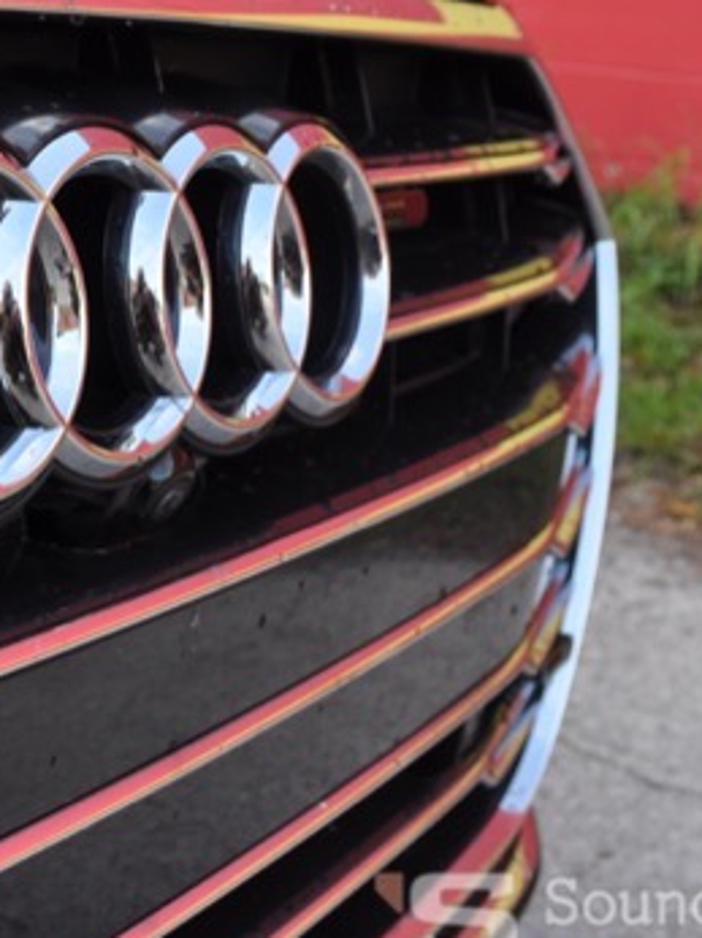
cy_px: 392
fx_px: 1624
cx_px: -41
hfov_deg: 23.1
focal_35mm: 60
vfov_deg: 32.1
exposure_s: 1/125
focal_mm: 18
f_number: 5.6
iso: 200
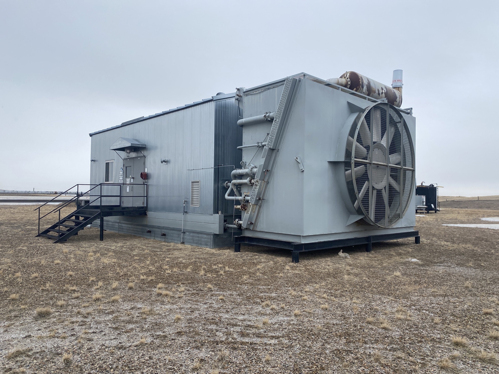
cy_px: 187
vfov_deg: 53.1
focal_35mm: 26
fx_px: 375
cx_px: 250
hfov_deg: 67.3
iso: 32
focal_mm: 4.25
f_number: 1.8
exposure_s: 1/827
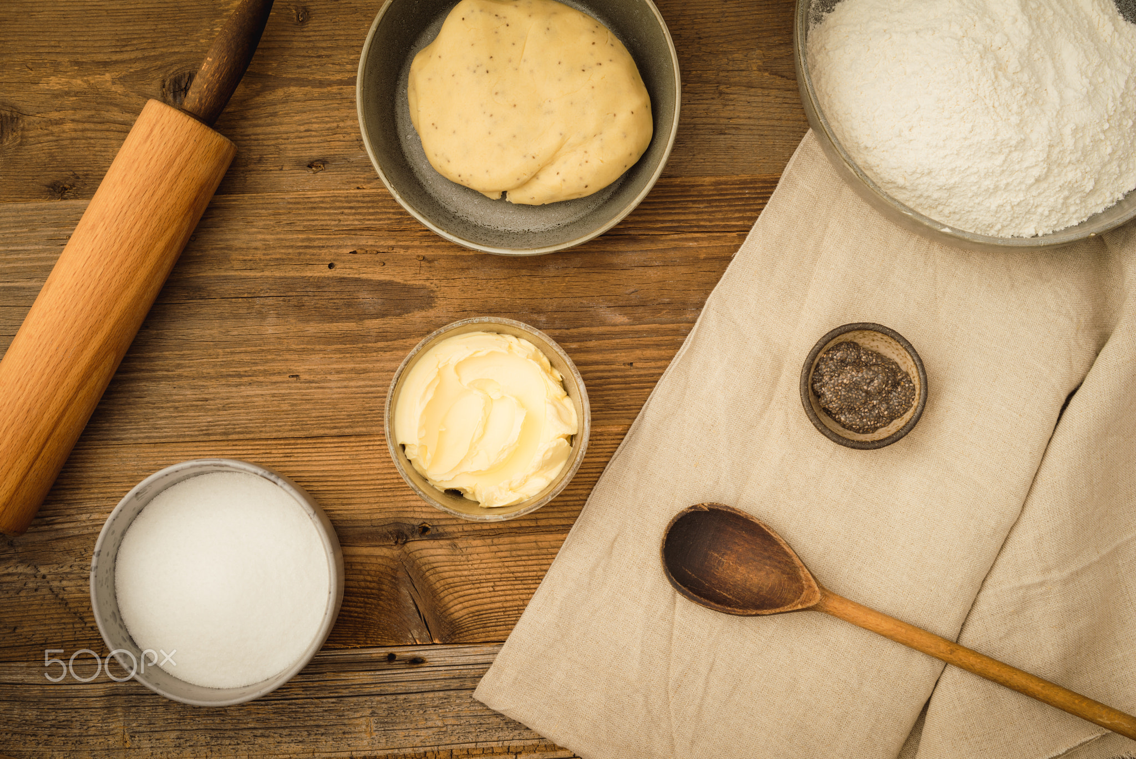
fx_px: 1736
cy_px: 380
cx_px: 568
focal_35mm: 55
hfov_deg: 36.2
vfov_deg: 24.6
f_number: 8
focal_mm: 55
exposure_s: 1/125
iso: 100
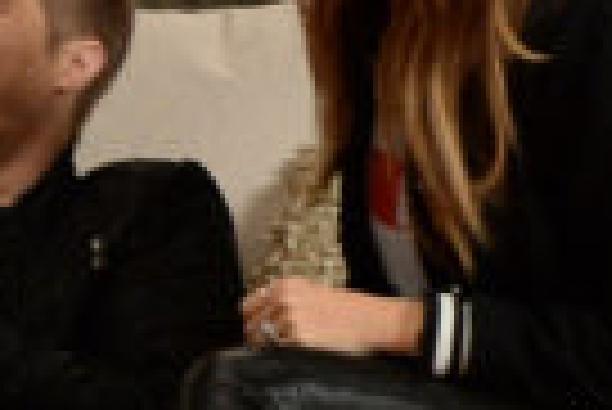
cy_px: 86
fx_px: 6399
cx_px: -657
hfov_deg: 5.4
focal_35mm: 376
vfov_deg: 3.7
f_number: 4.5
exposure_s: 1/80
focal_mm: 50
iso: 2000
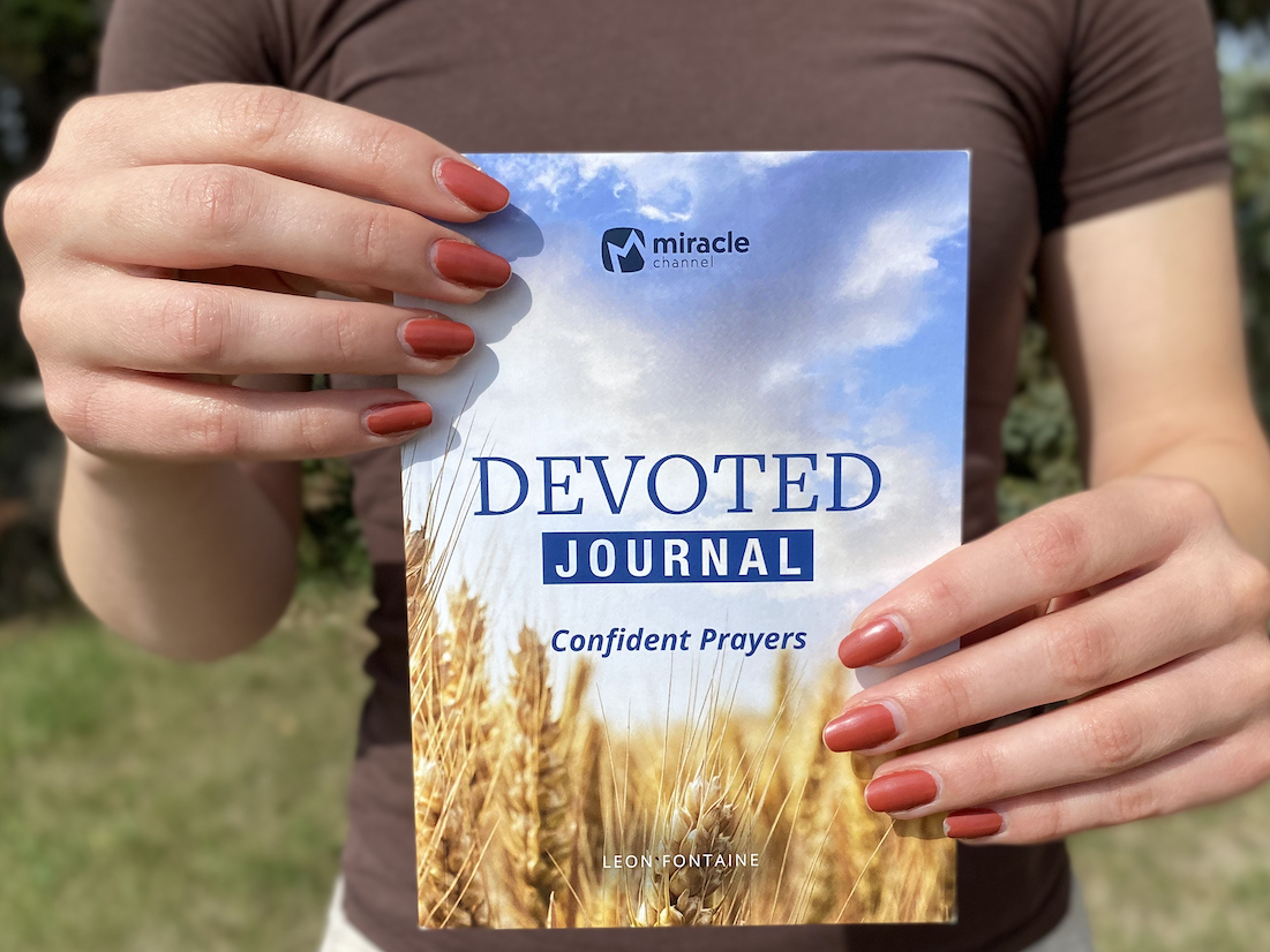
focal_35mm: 34
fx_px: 1248
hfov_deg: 53.9
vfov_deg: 41.7
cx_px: 674
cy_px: 551
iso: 32
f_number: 1.8
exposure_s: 1/4115
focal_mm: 4.25
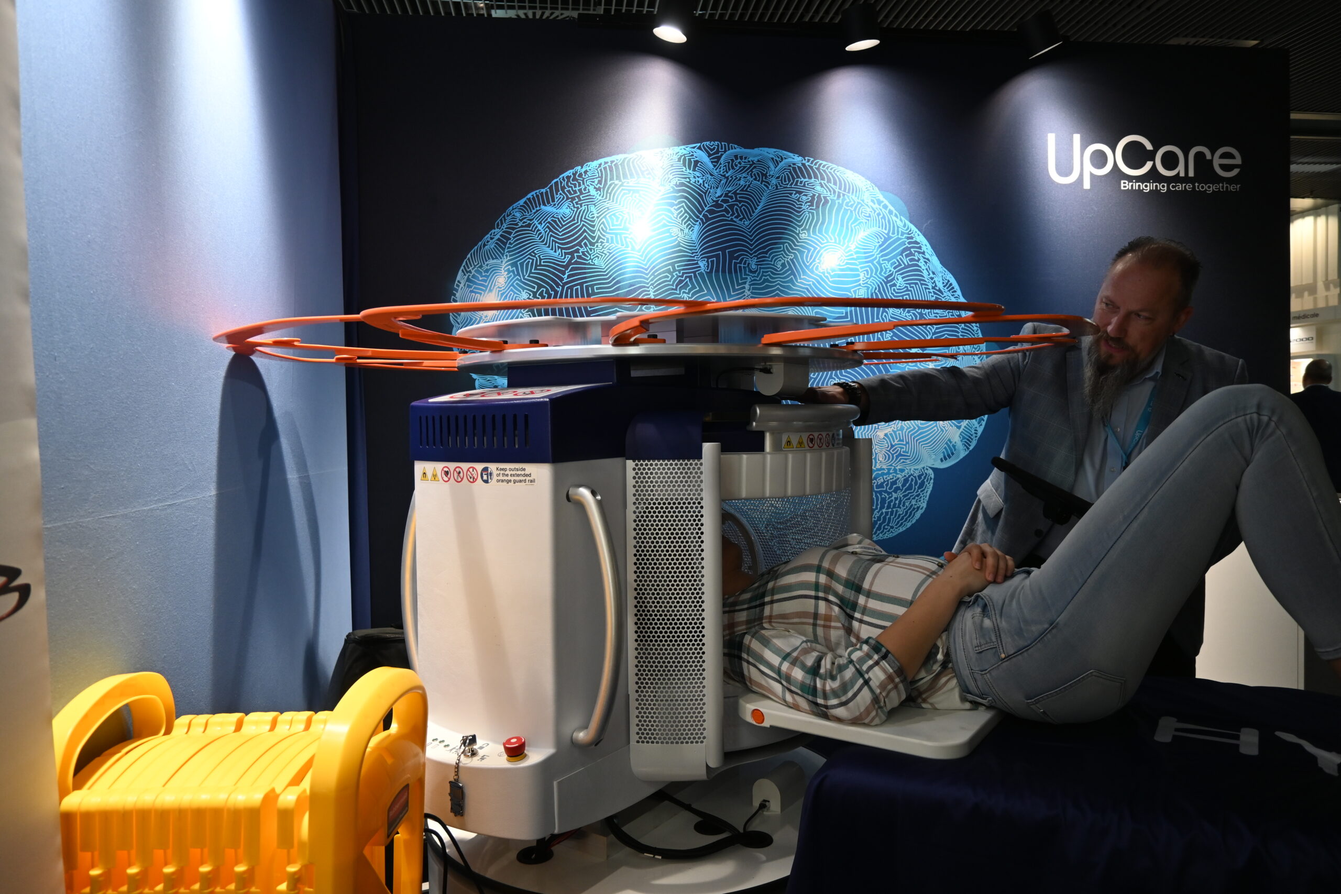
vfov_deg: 53.1
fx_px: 894
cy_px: 447
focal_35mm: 24
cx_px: 670
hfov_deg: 73.7
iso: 450
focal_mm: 16
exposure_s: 1/125
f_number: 3.5
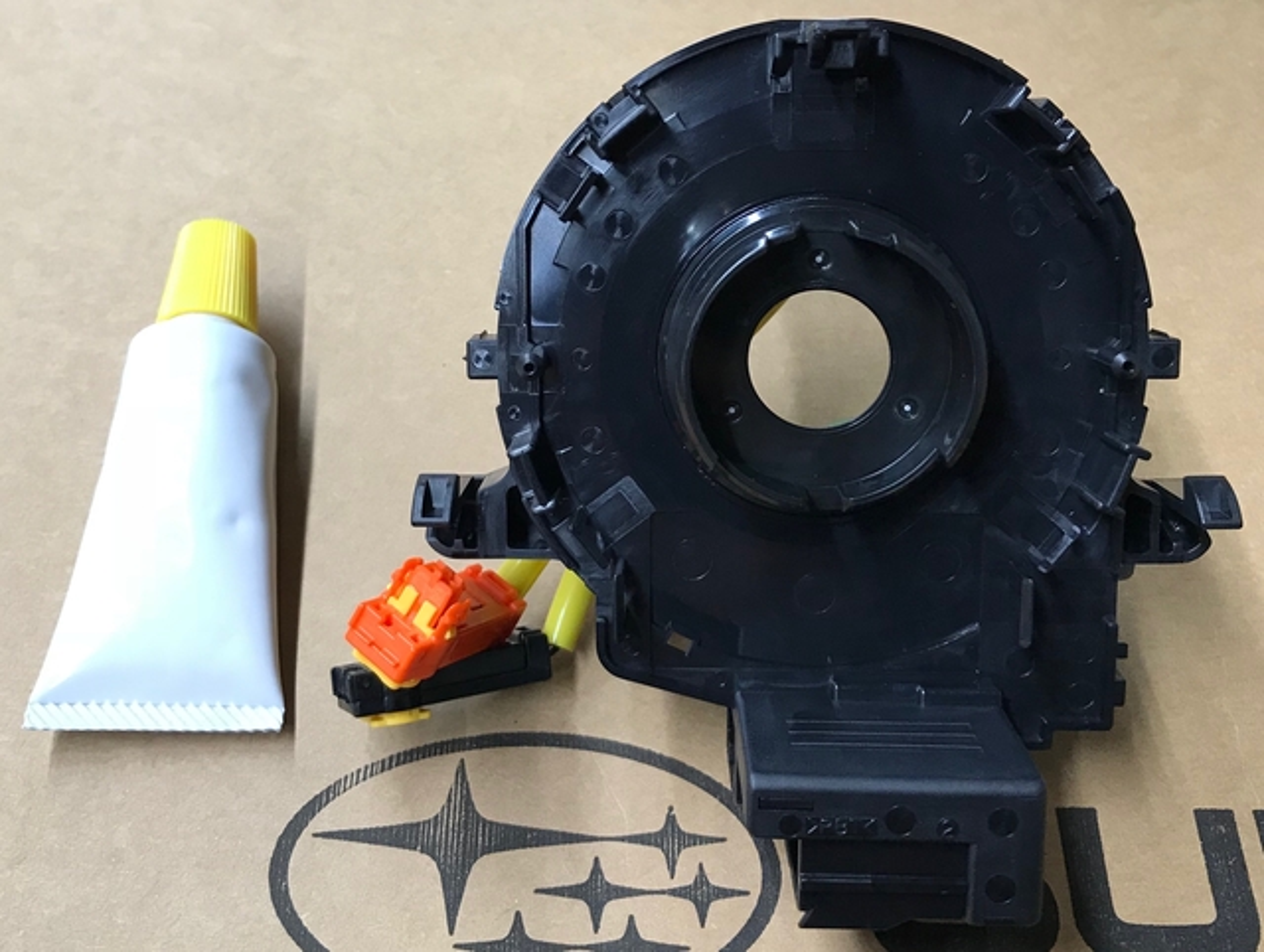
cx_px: 632
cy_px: 476
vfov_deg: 49.9
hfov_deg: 63.4
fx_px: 1024
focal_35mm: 28
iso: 20
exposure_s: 1/30
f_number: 1.8
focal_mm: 3.99
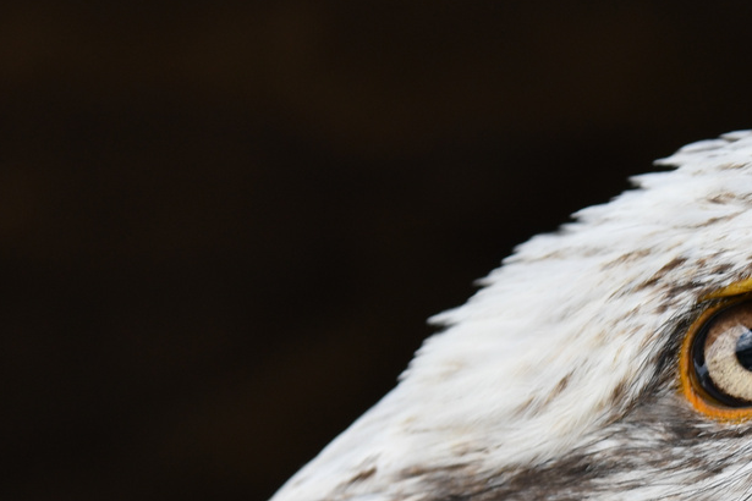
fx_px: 16501
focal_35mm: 790
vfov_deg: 1.7
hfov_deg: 2.6
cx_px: 827
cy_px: 536
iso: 200
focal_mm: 200
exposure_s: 1/320
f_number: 4.5
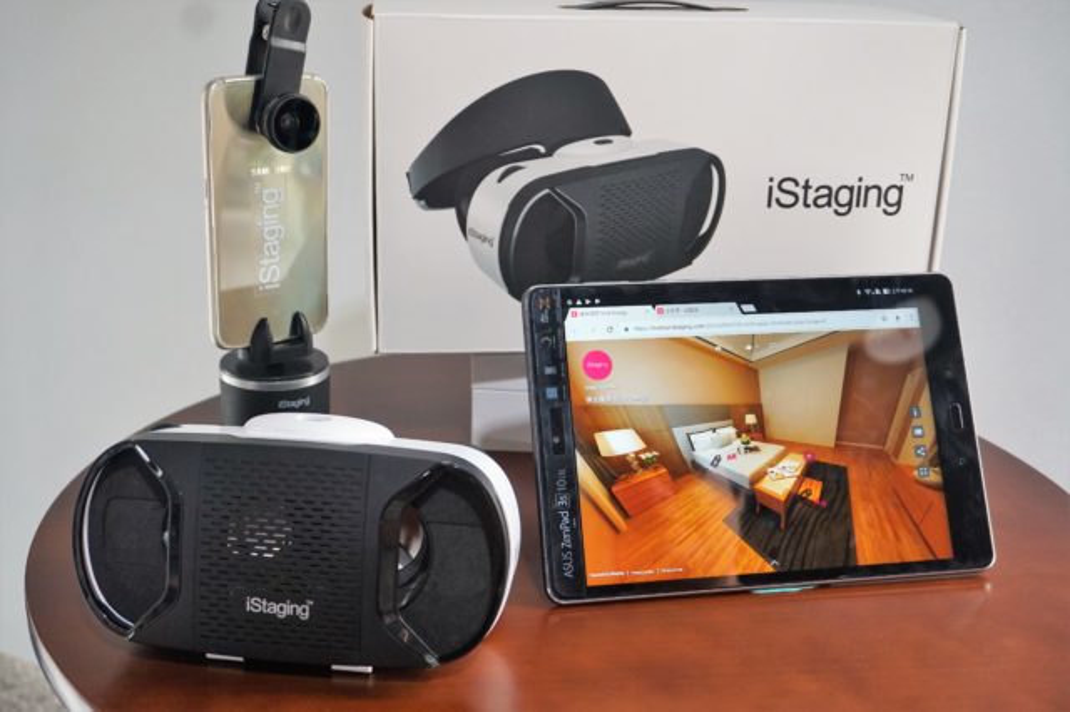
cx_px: 535
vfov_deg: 31.9
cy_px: 356
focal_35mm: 42
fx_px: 1248
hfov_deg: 46.4
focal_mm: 28
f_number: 4.5
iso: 640
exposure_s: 1/160
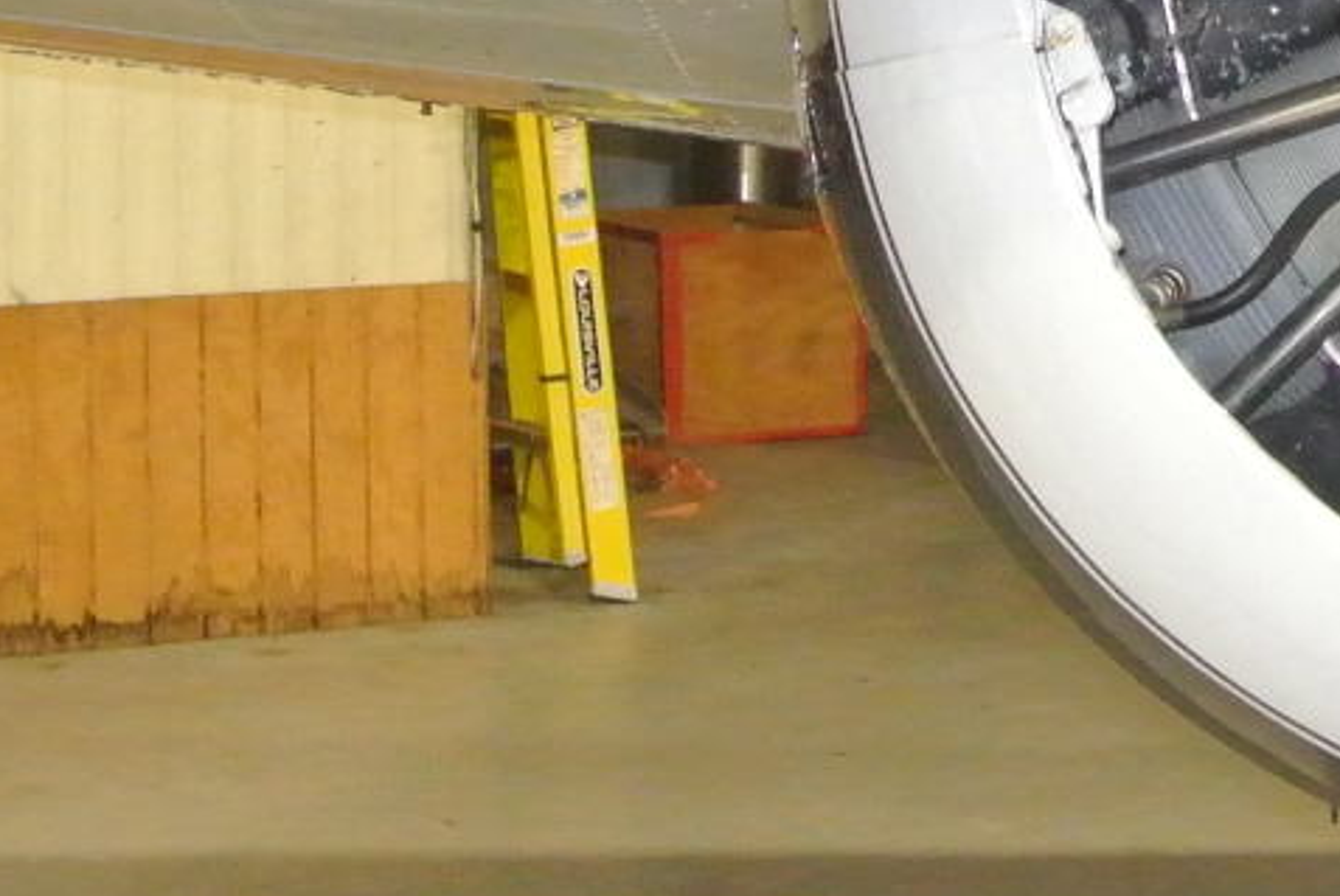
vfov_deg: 9.9
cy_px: 31
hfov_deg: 14.0
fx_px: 5141
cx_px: 1924
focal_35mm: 138
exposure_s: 1/60
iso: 2500
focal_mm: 12.7
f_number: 3.8
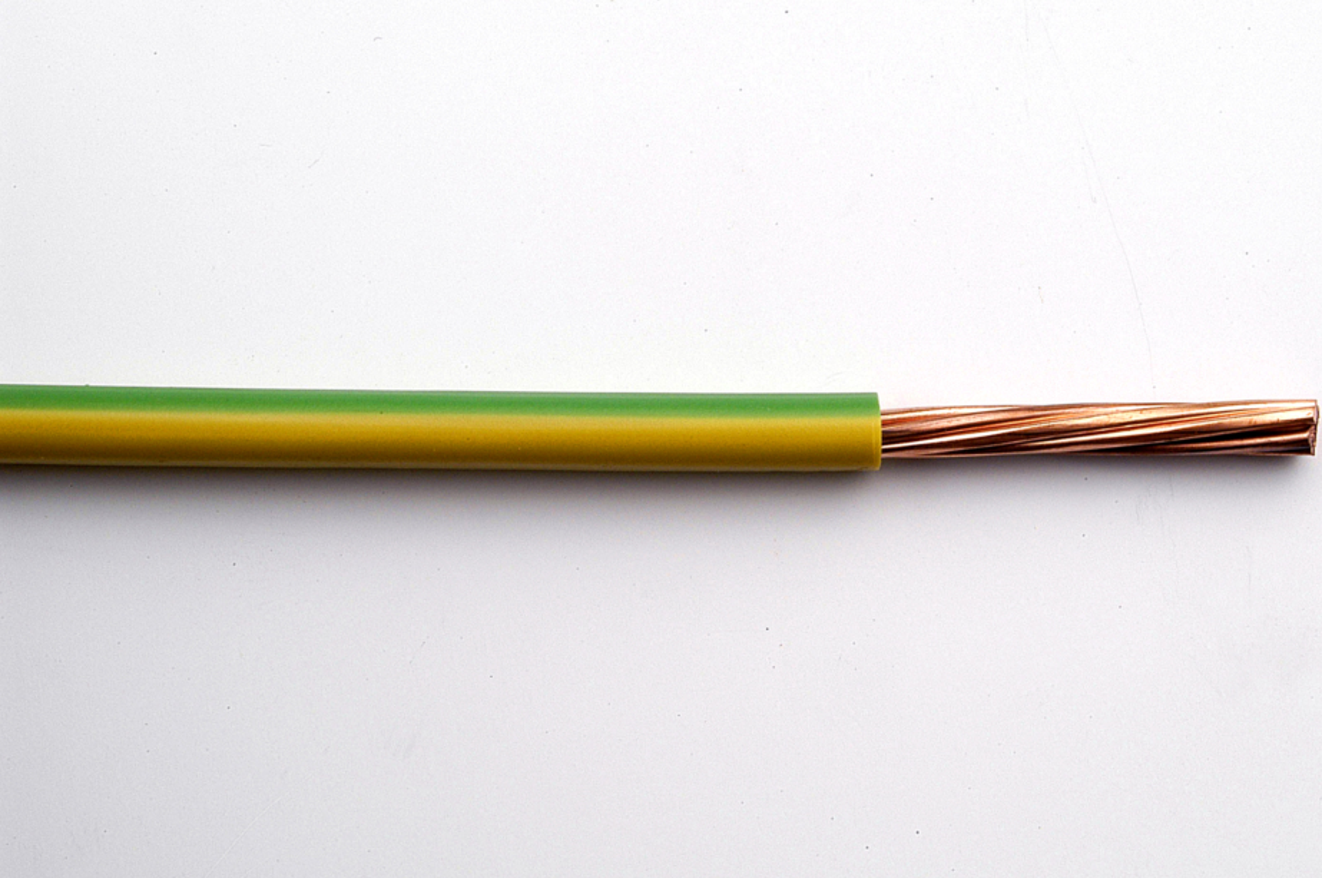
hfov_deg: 15.8
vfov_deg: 10.5
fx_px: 4768
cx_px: 712
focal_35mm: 130
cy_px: 417
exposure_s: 1/80
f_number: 29
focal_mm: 80
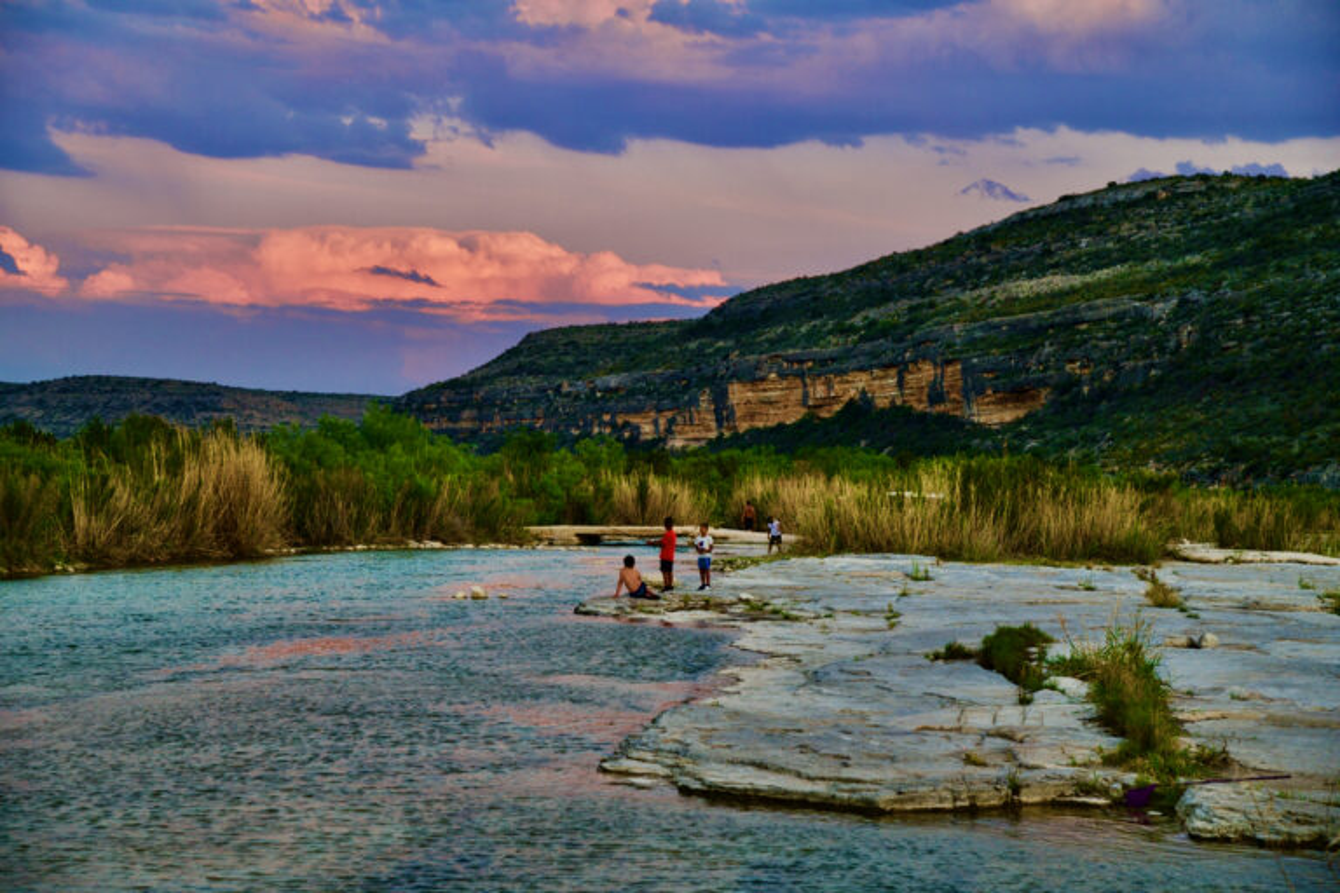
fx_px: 2605
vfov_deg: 19.5
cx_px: 670
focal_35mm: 70
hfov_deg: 28.8
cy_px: 446
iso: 800
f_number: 5.6
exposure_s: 1/125
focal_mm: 70
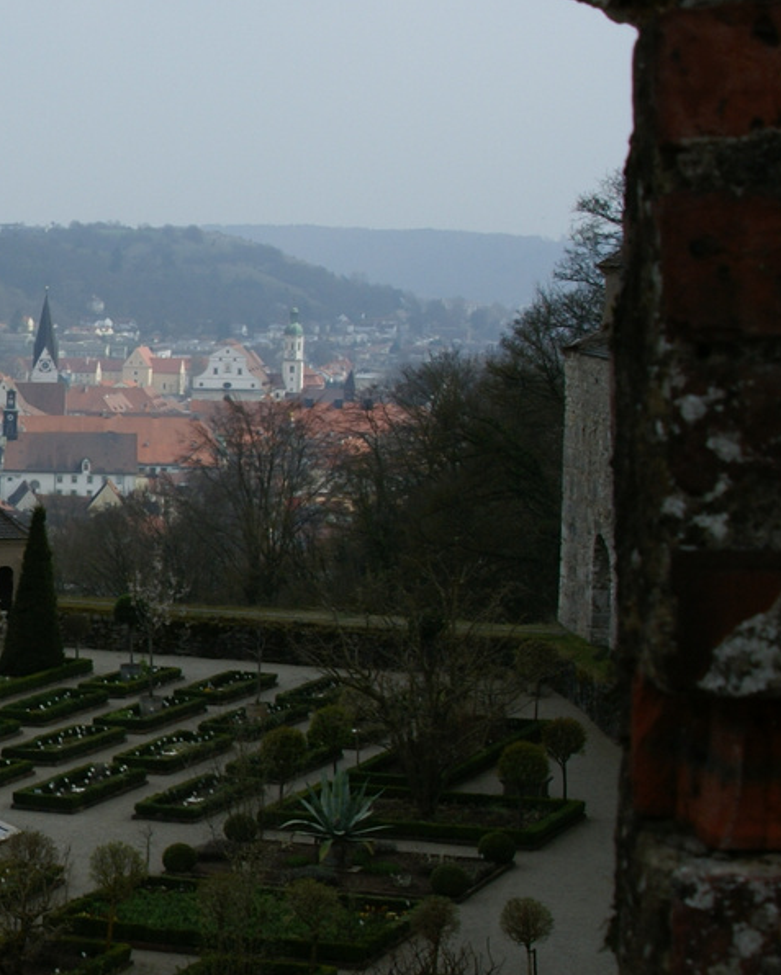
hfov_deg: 13.6
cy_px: 527
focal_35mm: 107
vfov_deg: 17.9
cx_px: -362
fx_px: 3091
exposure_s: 1/250
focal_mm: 28
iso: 100
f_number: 11
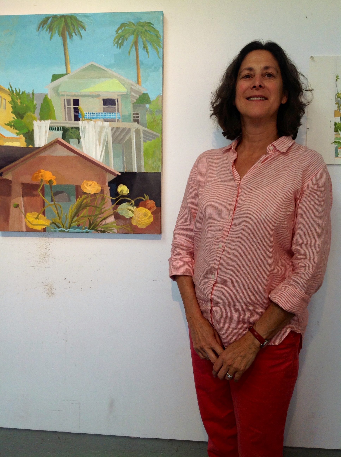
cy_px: 228
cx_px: 170
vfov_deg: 52.7
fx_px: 461
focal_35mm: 35
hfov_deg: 40.6
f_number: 2.4
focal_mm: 4.28
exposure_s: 1/60
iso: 64
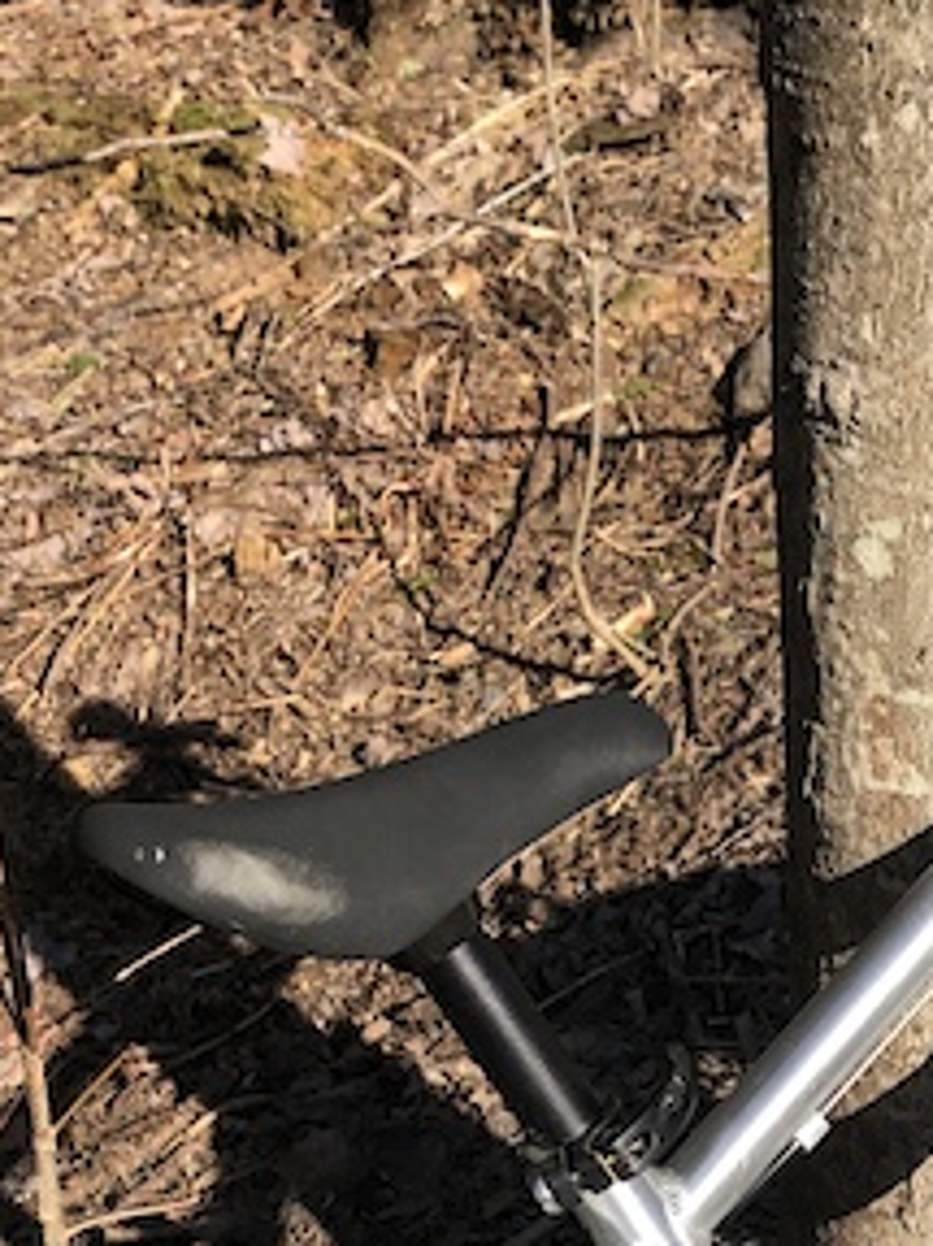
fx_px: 2805
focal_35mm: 78
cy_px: 1276
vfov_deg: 23.8
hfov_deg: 18.7
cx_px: 746
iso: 20
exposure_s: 1/952
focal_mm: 3.99
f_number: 1.8
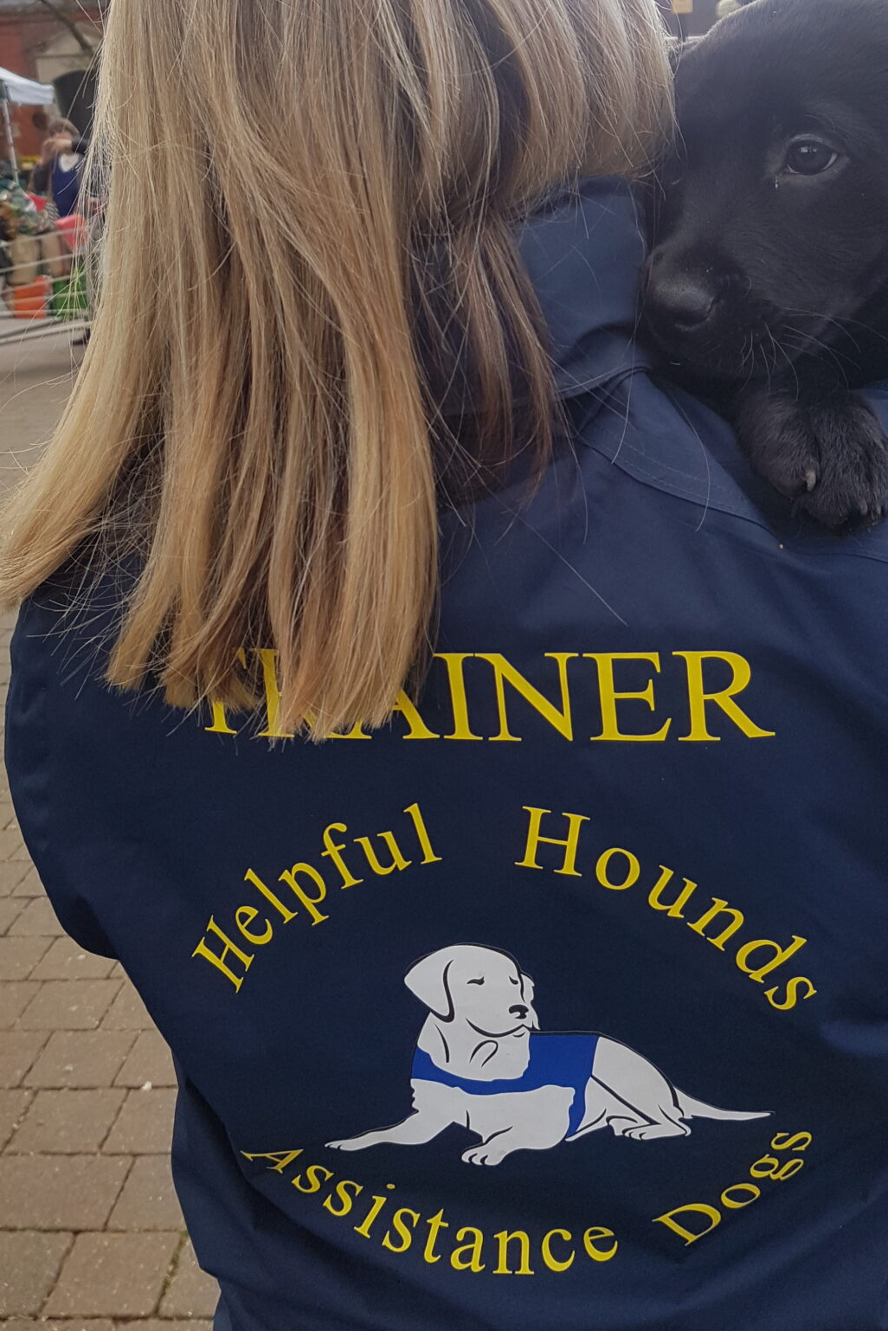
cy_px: 491
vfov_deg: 52.5
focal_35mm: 36
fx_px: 1331
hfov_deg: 36.6
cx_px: 582
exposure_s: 1/346
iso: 40
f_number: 1.7
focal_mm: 4.2
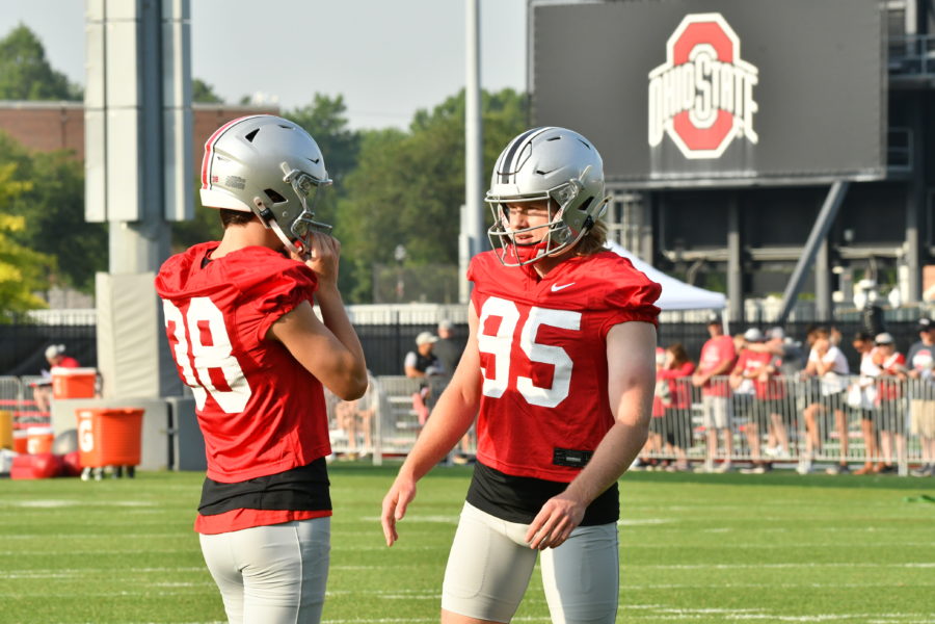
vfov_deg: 4.6
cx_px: 468
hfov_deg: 6.9
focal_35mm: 300
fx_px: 7791
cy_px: 312
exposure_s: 1/640
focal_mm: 200
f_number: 13
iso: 1000
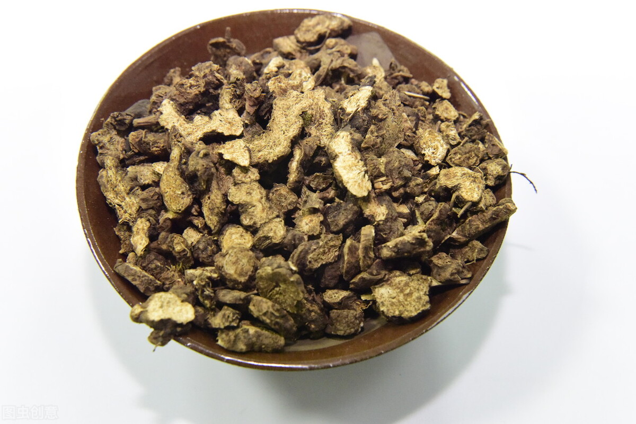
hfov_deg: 53.1
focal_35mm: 36
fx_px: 636
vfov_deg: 36.9
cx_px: 318
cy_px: 212
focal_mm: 36
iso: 12800
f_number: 7.1
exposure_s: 1/100
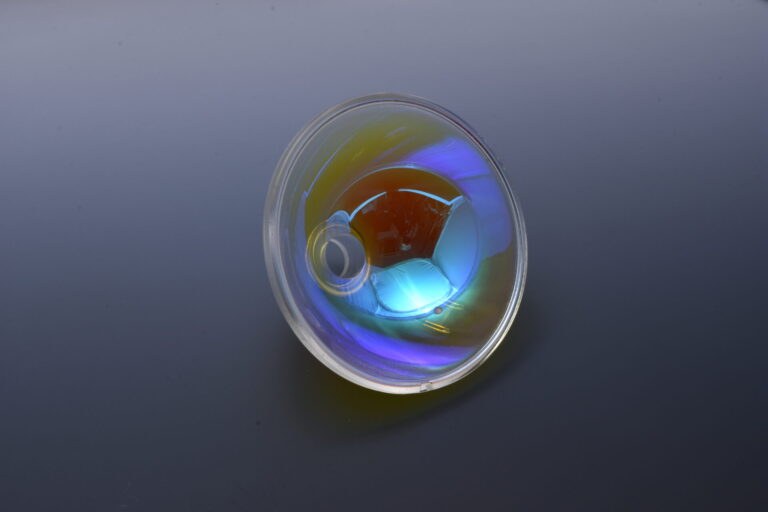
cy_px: 256
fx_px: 2560
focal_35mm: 120
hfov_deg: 17.1
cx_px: 384
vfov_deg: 11.4
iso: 100
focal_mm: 80
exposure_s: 1/80
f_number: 25
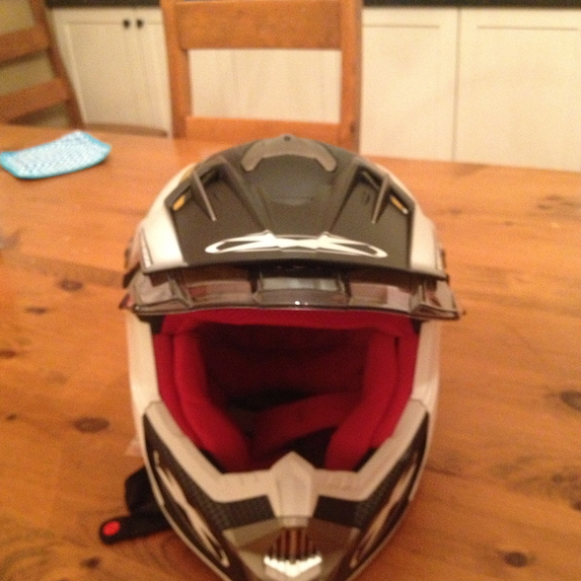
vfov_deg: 39.9
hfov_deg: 40.0
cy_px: 349
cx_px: 292
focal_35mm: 42
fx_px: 798
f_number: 2.4
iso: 640
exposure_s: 1/15
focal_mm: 4.28
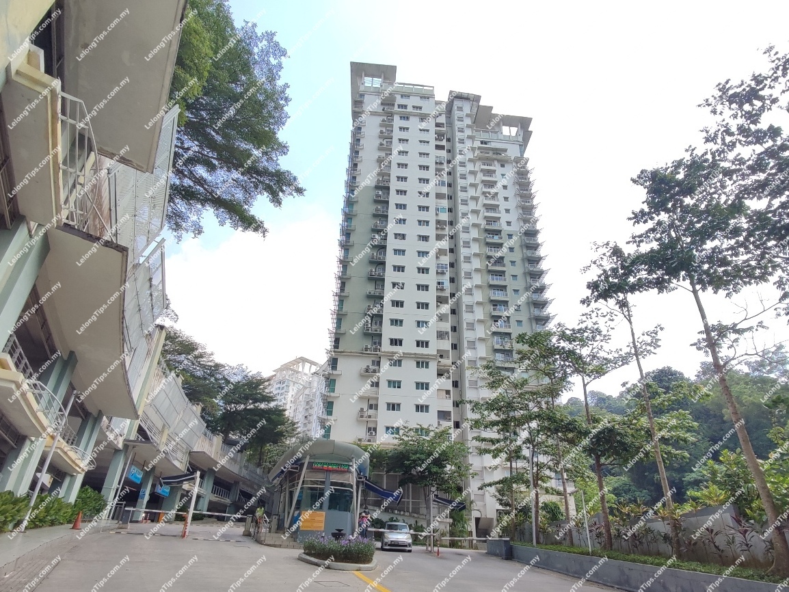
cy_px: 296
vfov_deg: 78.1
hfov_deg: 94.5
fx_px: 365
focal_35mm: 16
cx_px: 394
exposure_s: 1/577
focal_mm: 1.65
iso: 50
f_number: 2.2
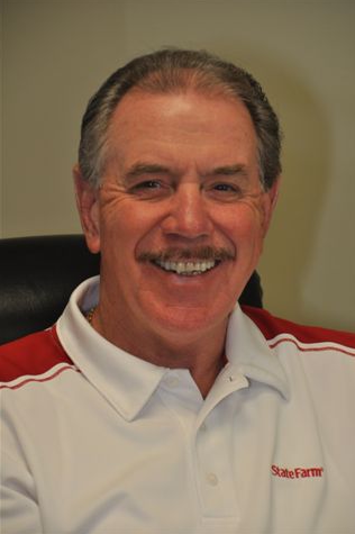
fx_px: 2918
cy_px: 265
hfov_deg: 7.0
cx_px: 178
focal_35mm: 197
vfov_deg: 10.4
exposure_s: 1/60
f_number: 6
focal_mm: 130
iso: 400
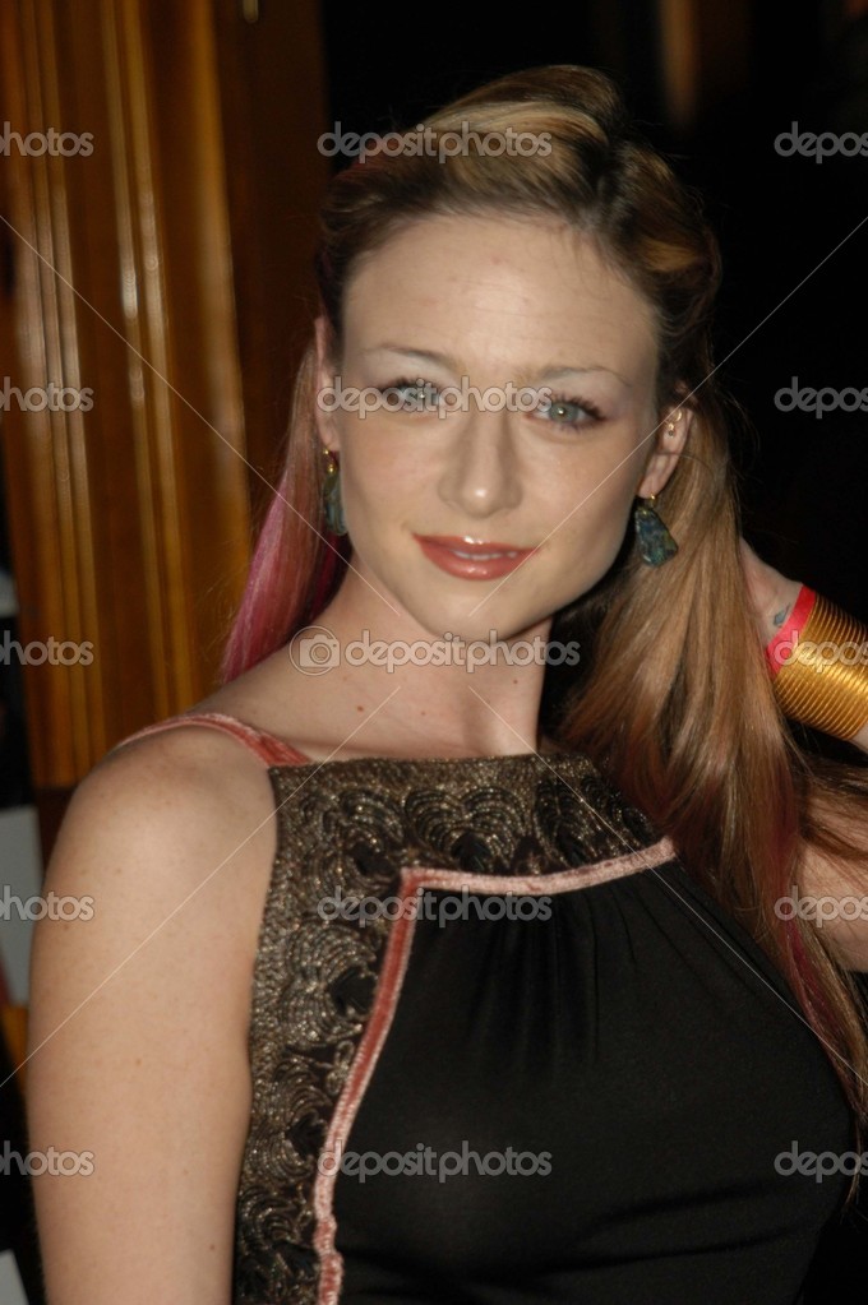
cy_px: 652
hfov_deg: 9.1
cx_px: 434
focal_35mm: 150
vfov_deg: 13.7
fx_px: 5436
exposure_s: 1/200
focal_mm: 100
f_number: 5.6
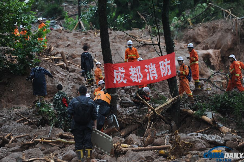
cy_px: 81
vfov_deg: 6.9
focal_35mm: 200
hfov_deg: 10.3
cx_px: 122
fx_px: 1355
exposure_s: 1/250
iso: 400
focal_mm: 200
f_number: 4
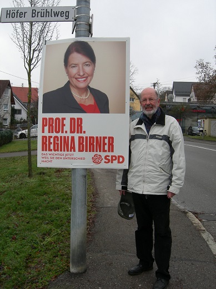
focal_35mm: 36
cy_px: 144
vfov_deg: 51.4
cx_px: 108
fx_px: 300
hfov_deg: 39.6
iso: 64
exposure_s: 1/120
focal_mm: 7.5
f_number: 4.8
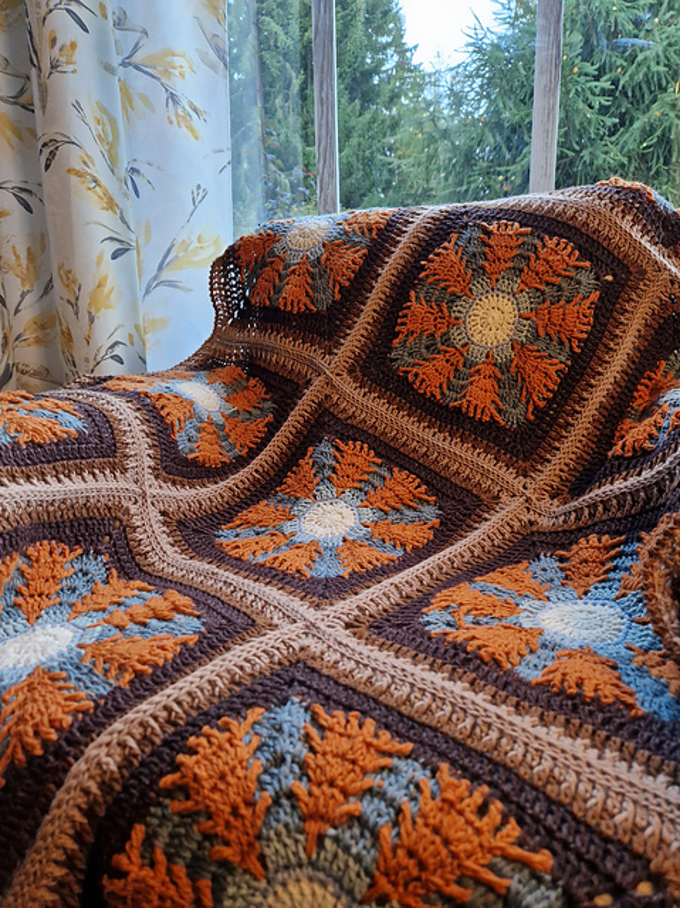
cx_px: 340
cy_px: 454
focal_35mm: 23
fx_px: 603
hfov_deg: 58.8
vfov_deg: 74.0
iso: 400
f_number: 1.8
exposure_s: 1/100
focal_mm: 5.4
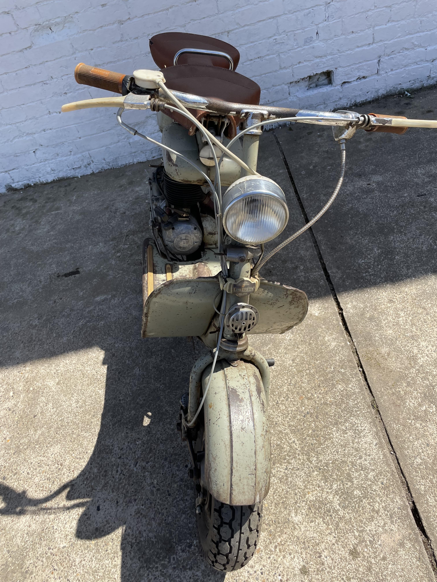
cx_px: 218
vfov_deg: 67.3
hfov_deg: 53.1
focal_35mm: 26
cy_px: 291
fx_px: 438
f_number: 1.6
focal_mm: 4.2
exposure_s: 1/2212
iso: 32
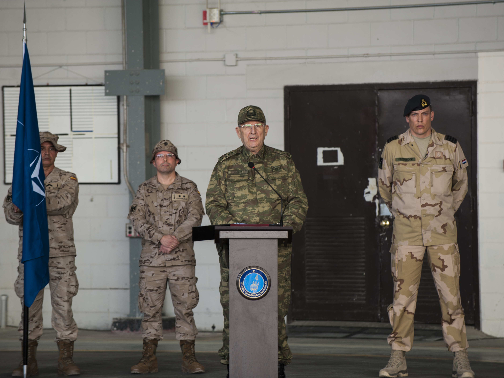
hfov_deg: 9.1
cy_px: 189
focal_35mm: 217
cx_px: 251
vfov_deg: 6.8
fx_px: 3160
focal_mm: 200
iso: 500
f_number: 5
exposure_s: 1/100
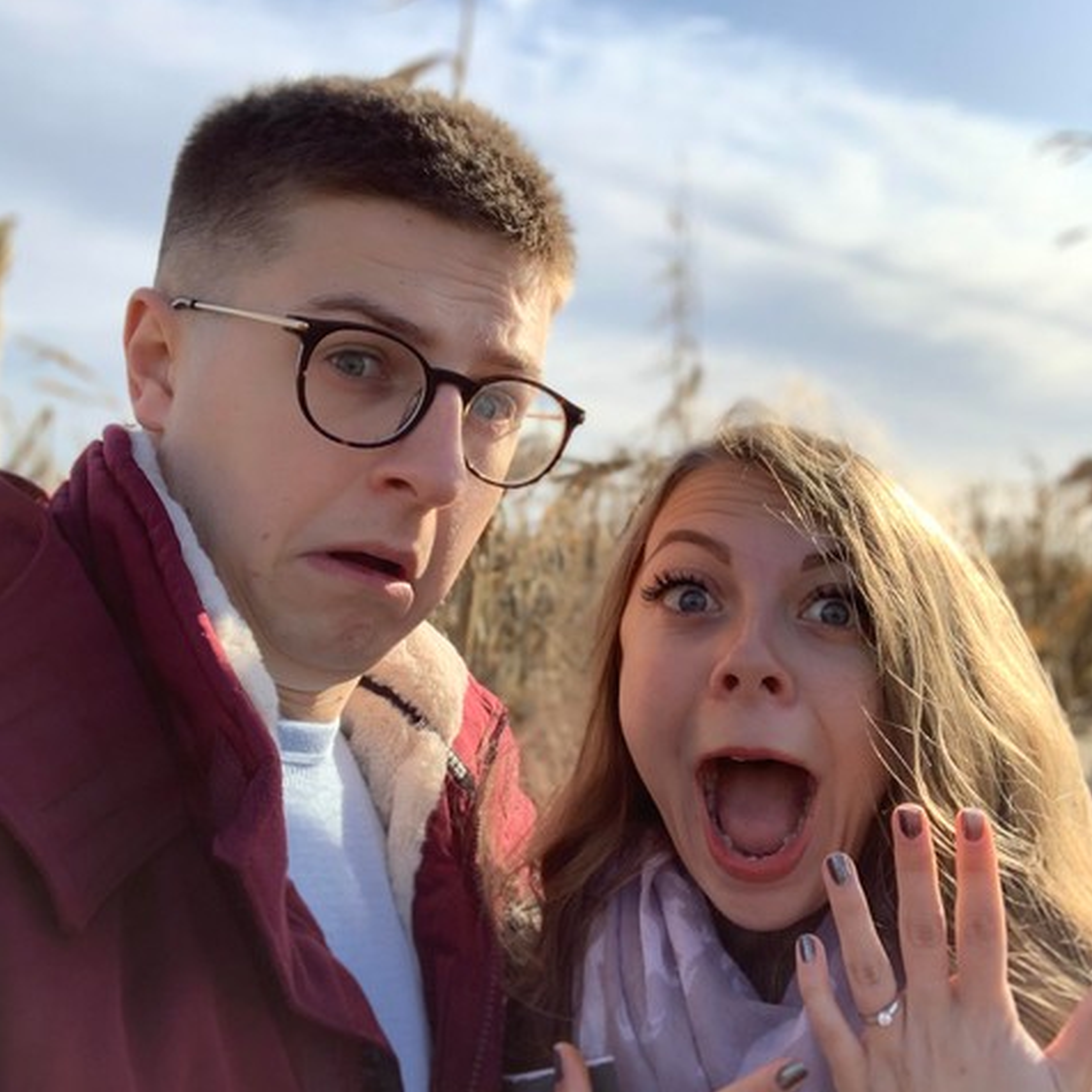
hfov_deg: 43.9
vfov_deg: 43.9
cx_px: 546
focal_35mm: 38
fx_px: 1356
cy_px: 544
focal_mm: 2.87
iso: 16
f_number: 2.2
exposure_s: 1/507
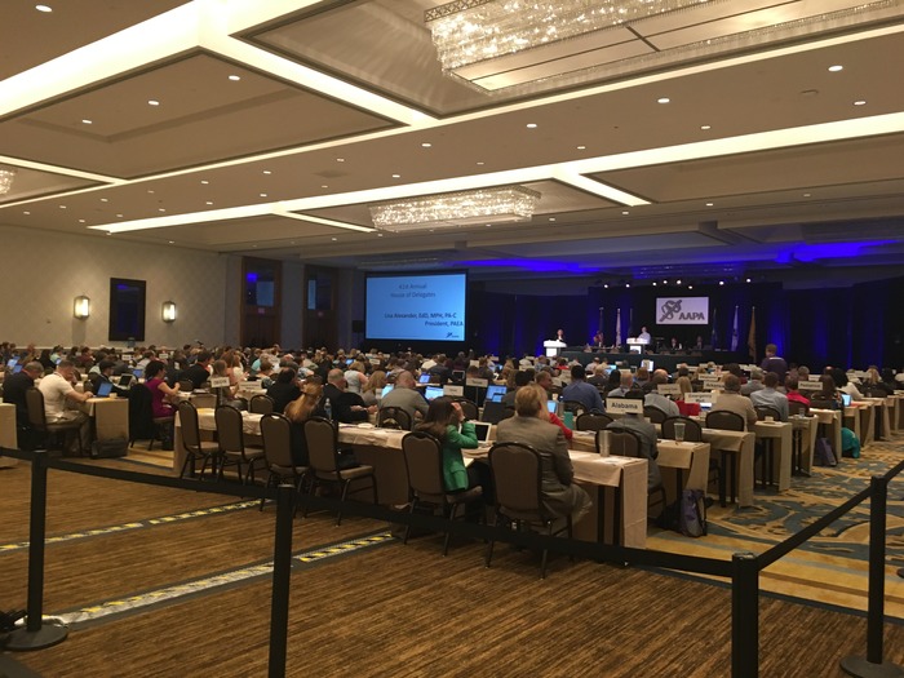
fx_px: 757
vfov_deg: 48.2
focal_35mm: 29
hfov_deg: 61.7
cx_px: 452
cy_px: 339
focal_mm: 4.15
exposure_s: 1/30
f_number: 2.2
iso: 100
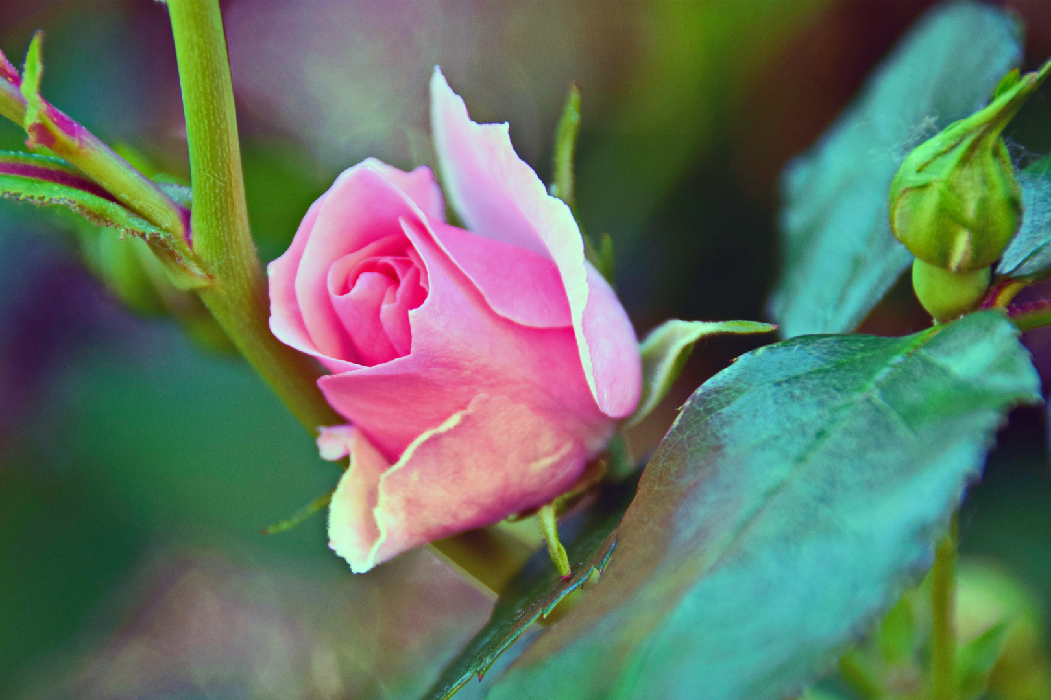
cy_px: 350
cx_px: 526
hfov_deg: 5.5
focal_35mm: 375
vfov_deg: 3.7
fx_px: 10947
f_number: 6.3
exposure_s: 1/125
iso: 800
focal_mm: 250
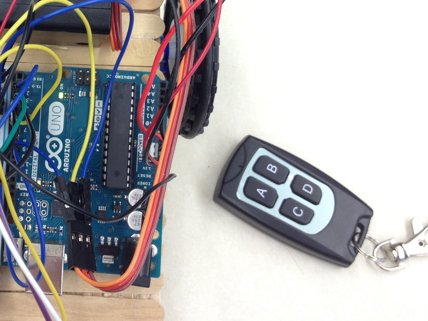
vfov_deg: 22.0
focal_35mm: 66
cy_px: 62
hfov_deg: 28.2
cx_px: 35
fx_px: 816
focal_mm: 4.28
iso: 50
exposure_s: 1/20
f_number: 2.4
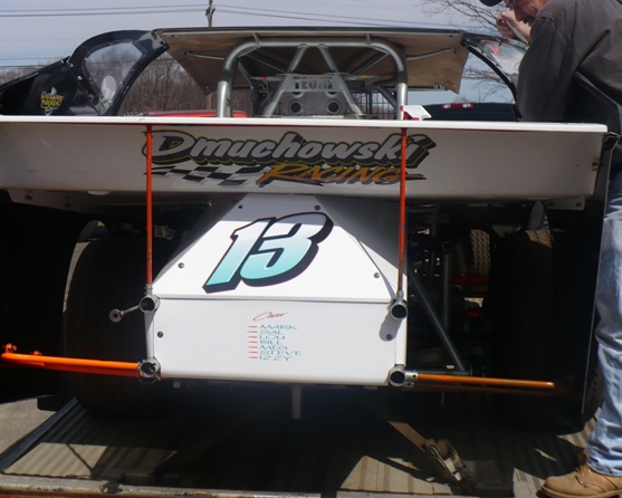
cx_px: 293
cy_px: 247
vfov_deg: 26.7
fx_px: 1050
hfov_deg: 33.0
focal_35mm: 57
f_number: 9
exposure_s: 1/320
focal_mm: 8.9
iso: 100
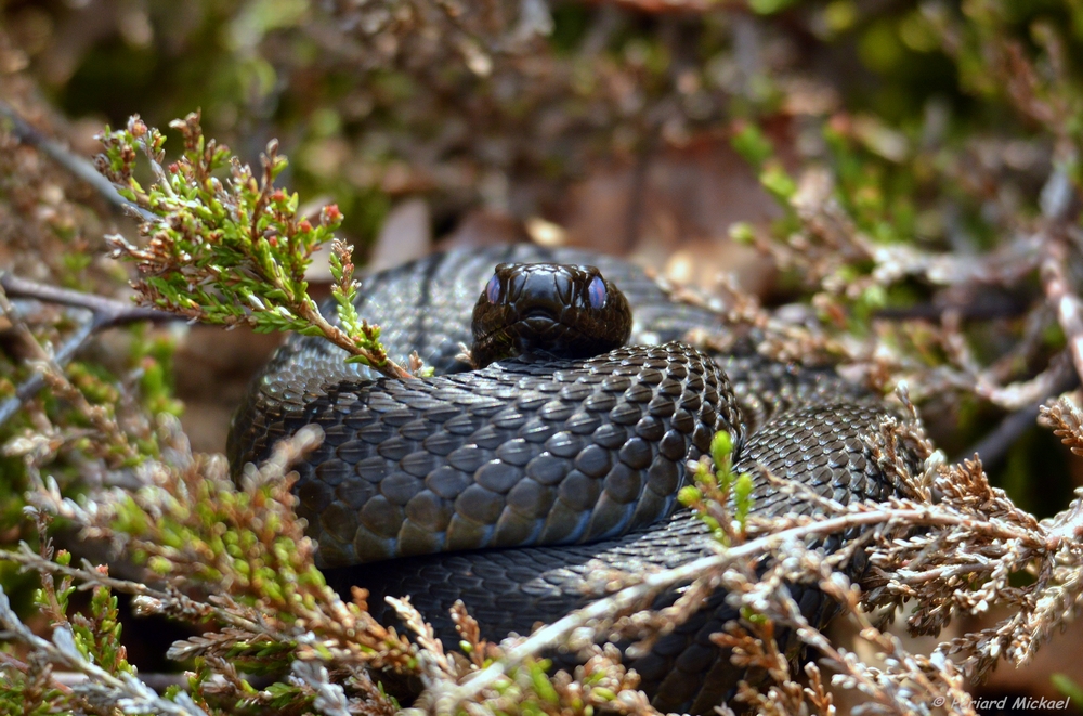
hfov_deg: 3.4
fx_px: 18002
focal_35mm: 600
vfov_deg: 2.3
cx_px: 542
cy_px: 358
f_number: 7.1
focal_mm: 400
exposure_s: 1/200
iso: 400
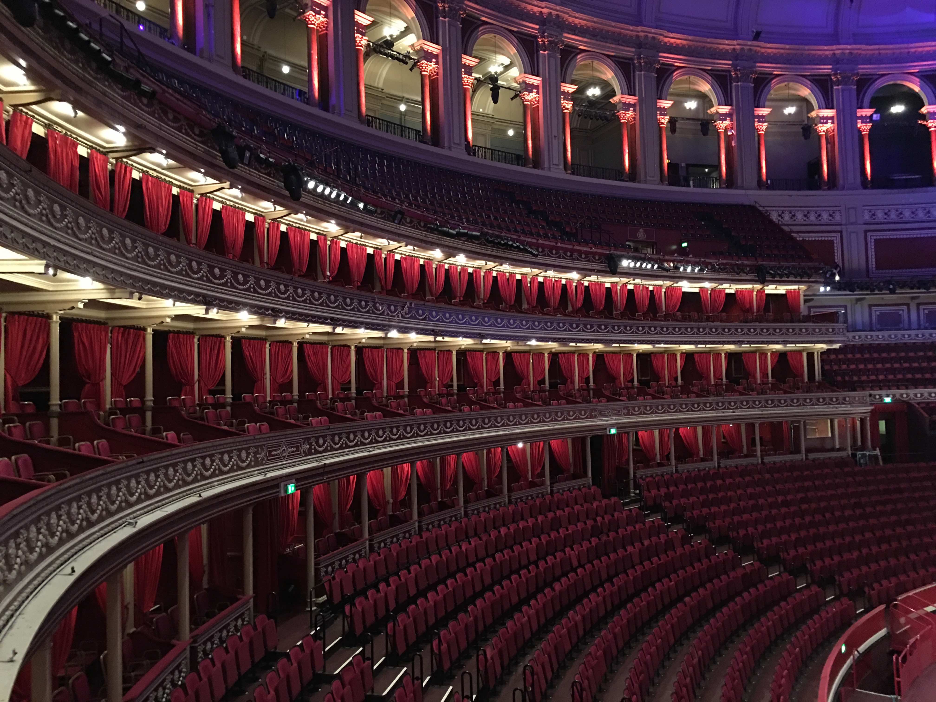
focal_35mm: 29
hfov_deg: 61.7
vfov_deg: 48.2
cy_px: 351
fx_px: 784
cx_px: 468
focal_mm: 4.15
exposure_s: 1/4
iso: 125
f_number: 2.2
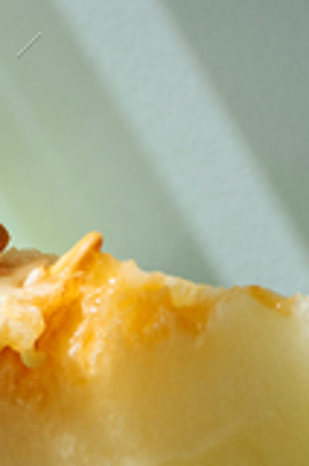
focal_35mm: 582
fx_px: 7525
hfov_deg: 2.3
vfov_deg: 3.5
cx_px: -248
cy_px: -154
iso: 200
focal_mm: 105
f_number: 9
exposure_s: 1/500
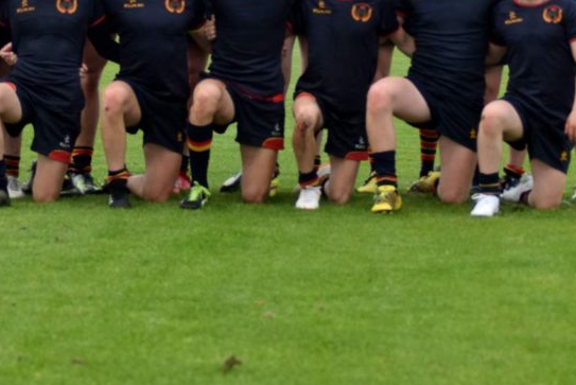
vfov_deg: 6.9
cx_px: 275
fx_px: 3170
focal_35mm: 198
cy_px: 31
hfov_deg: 10.4
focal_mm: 70
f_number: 4.5
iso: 400
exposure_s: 1/1250
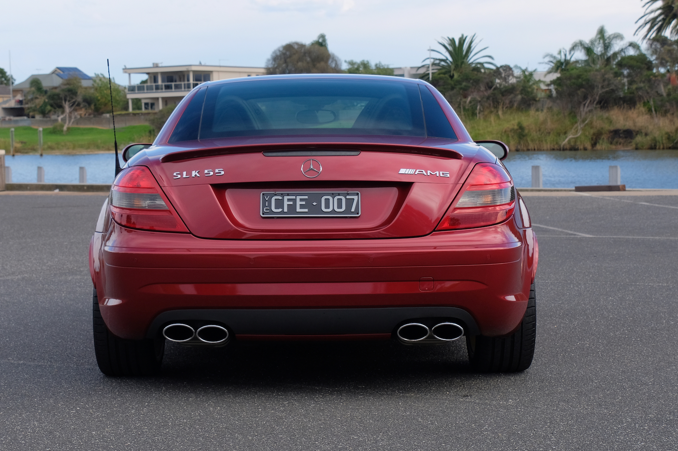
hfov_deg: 30.5
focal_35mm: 66
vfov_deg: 20.6
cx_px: 302
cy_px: 239
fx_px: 1243
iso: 400
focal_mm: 34.5
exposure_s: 1/250
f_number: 8
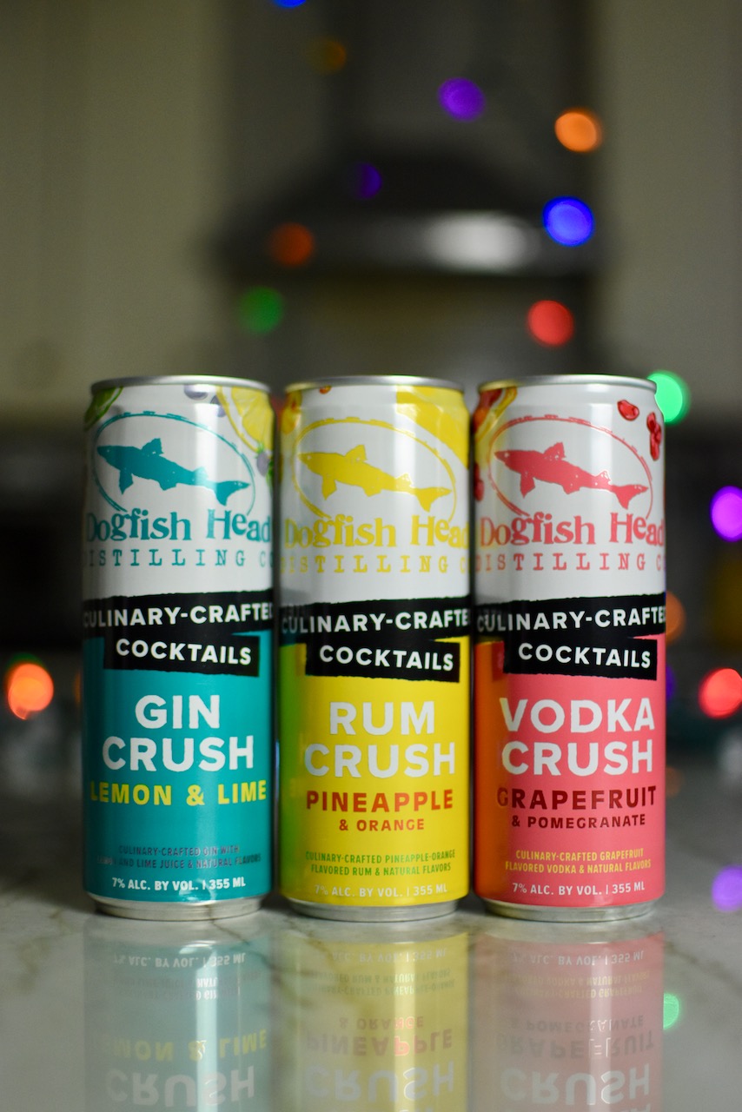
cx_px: 371
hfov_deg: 25.8
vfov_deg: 37.8
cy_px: 556
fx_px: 1622
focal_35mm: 52
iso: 1250
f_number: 1.8
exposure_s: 1/500
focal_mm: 35
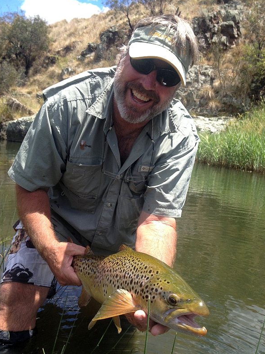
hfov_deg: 39.6
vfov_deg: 51.4
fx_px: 368
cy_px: 180
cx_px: 130
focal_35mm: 36
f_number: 2.4
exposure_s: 1/627
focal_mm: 4.28
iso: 50
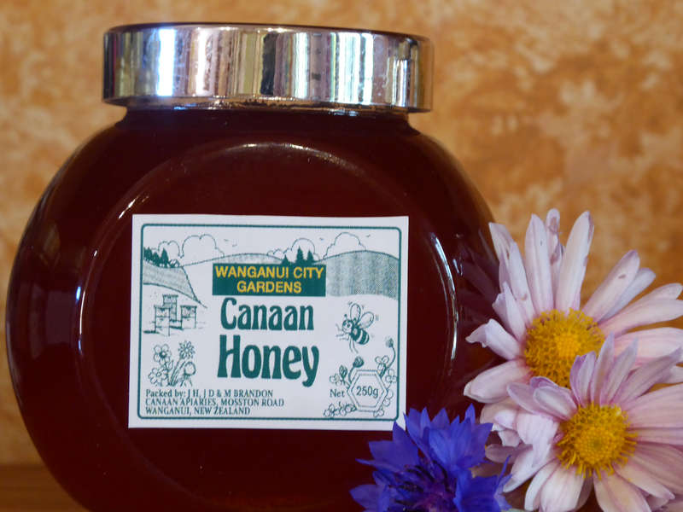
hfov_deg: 11.2
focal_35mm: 177
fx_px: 3492
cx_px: 342
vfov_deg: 8.4
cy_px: 256
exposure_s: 1/15
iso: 400
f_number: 5.5
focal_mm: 28.7
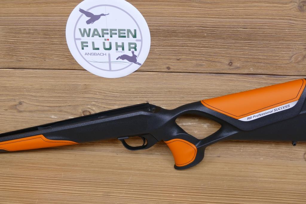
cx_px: 153
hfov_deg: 54.4
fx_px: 298
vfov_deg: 37.9
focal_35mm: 35
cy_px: 102
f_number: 3.1
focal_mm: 12.9
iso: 500
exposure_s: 1/80
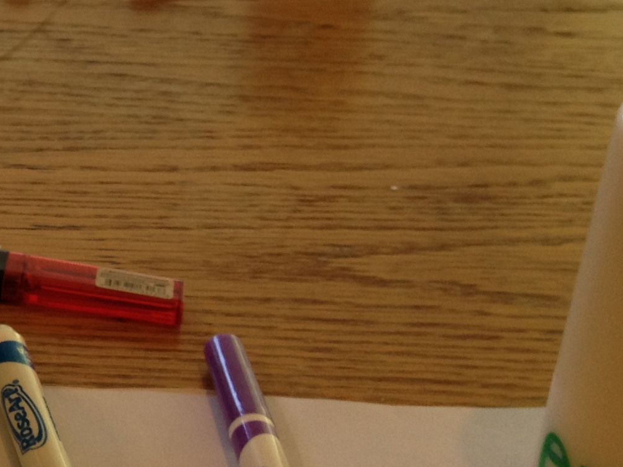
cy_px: 44
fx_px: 2033
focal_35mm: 113
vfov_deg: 13.0
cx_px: -324
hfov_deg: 15.9
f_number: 2.4
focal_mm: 4.28
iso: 64
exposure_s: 1/24
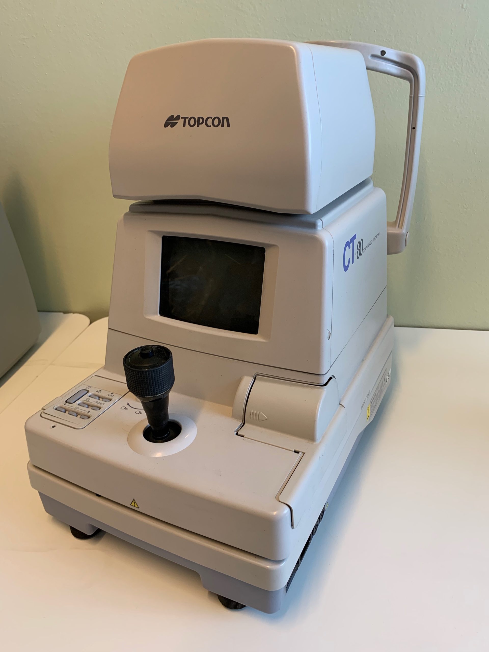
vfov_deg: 67.3
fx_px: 490
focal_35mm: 26
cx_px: 244
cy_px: 326
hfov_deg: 53.1
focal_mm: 4.25
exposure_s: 1/50
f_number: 1.8
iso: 80
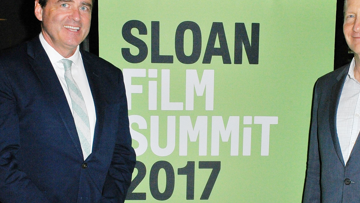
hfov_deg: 37.1
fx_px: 535
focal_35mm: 56
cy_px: 148
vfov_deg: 21.3
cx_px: 217
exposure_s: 1/125
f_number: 6.3
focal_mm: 31
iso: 2500
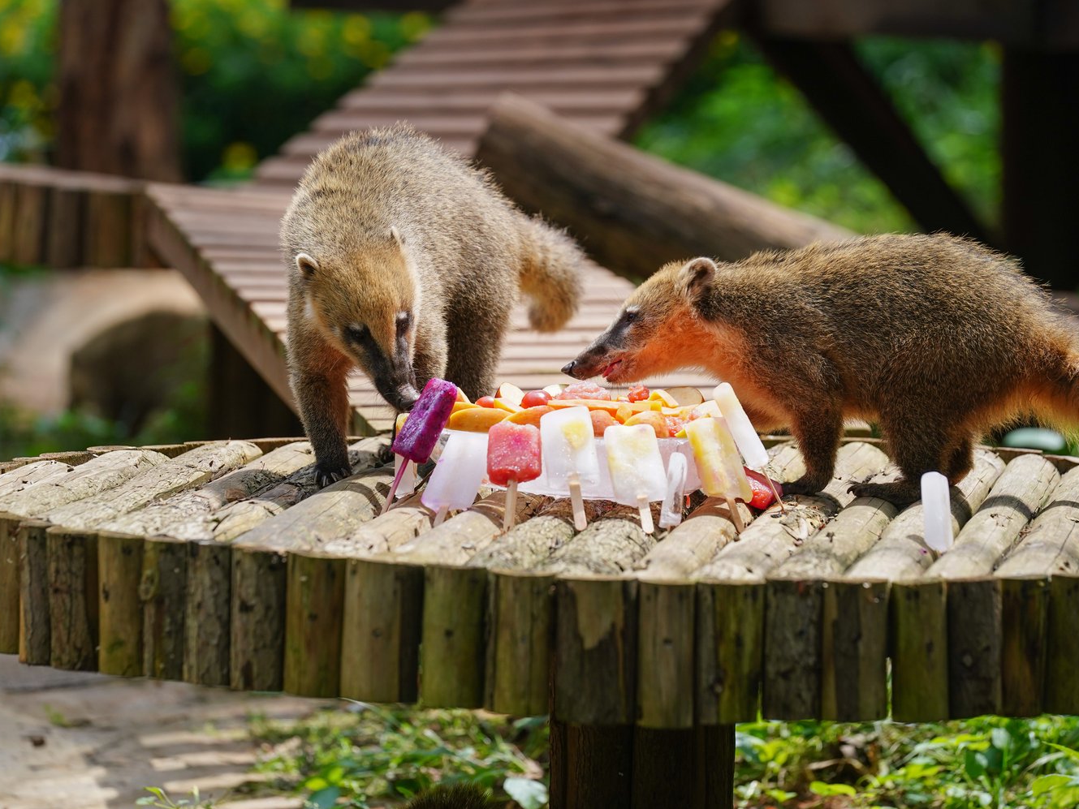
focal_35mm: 217
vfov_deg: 6.8
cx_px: 537
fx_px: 6765
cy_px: 405
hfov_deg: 9.1
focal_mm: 200
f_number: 5
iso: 320
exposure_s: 1/500
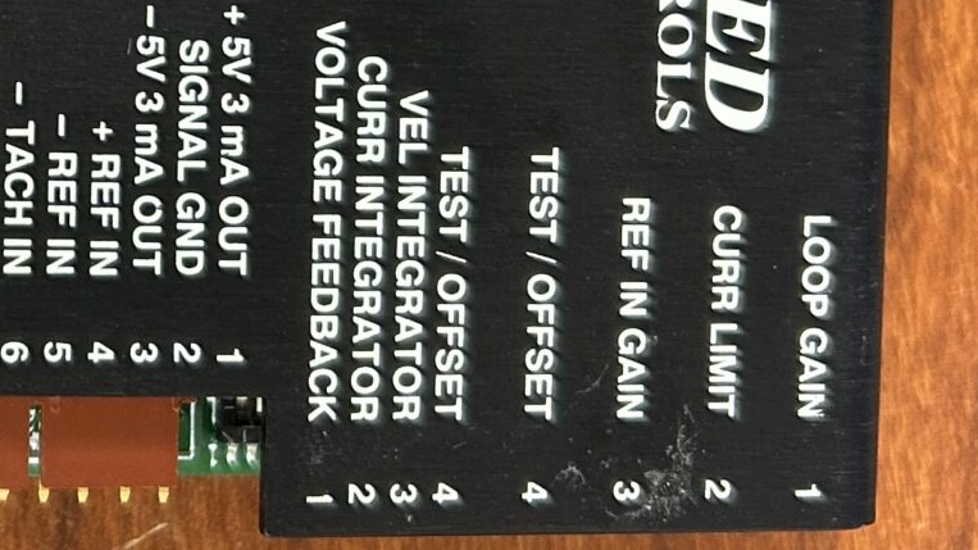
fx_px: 2463
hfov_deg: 21.0
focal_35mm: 95
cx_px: -182
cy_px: -177
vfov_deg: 12.3
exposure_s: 1/60
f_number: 1.5
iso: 125
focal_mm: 5.7
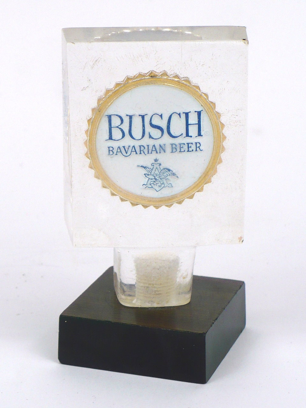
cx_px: 153
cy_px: 204
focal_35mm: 116
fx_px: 1367
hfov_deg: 12.8
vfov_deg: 17.0
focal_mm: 12.9
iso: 100
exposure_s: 1/640
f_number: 3.3
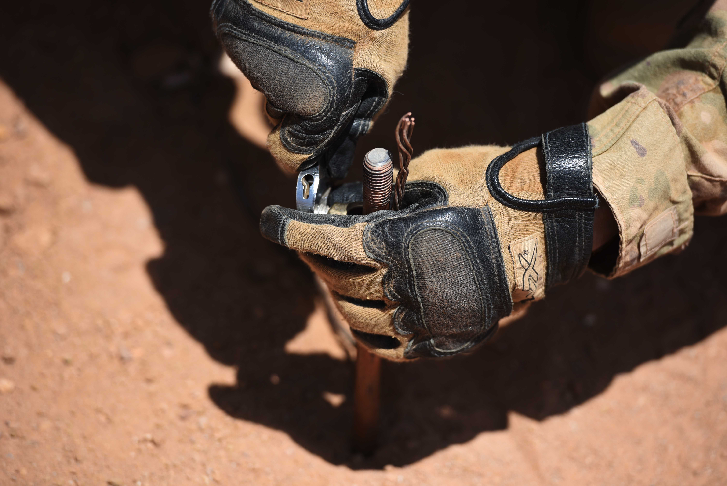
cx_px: 364
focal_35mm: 200
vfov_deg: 6.9
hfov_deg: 10.3
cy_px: 243
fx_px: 4040
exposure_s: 1/1000
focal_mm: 200
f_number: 4
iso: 100
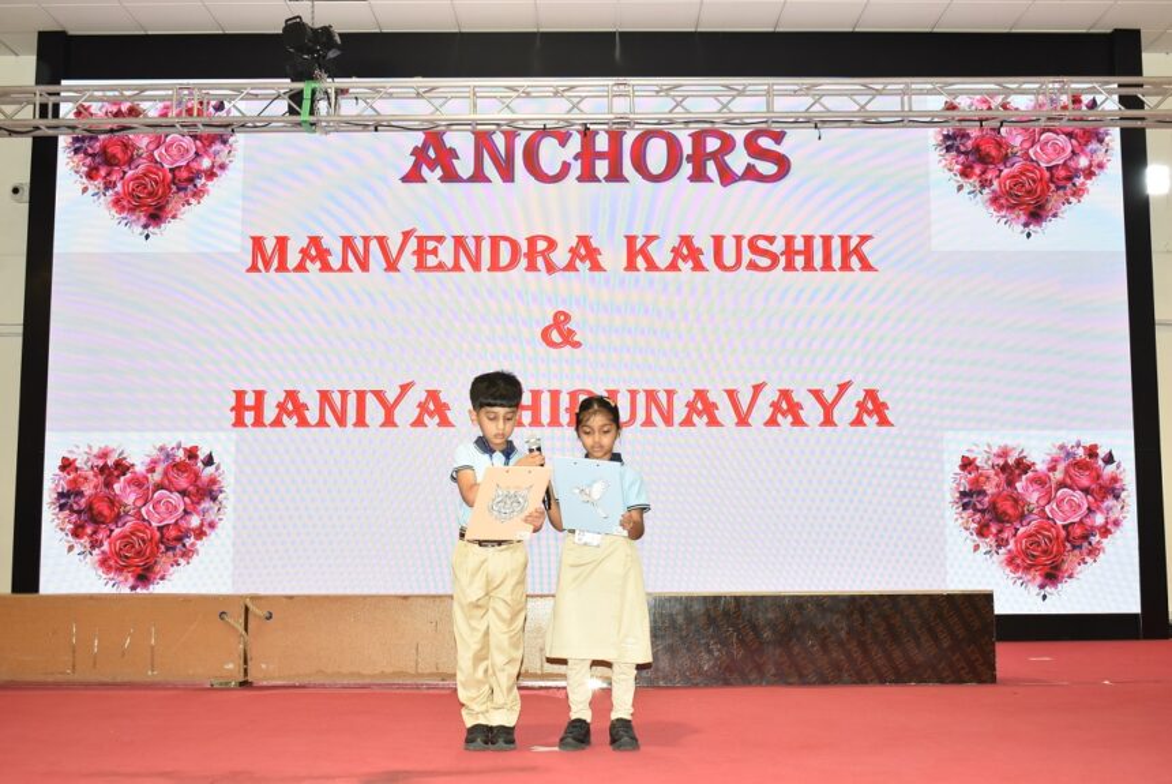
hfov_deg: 43.6
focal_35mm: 45
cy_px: 392
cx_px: 586
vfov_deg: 29.9
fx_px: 1466
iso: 1250
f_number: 5.6
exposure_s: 1/100
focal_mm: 30
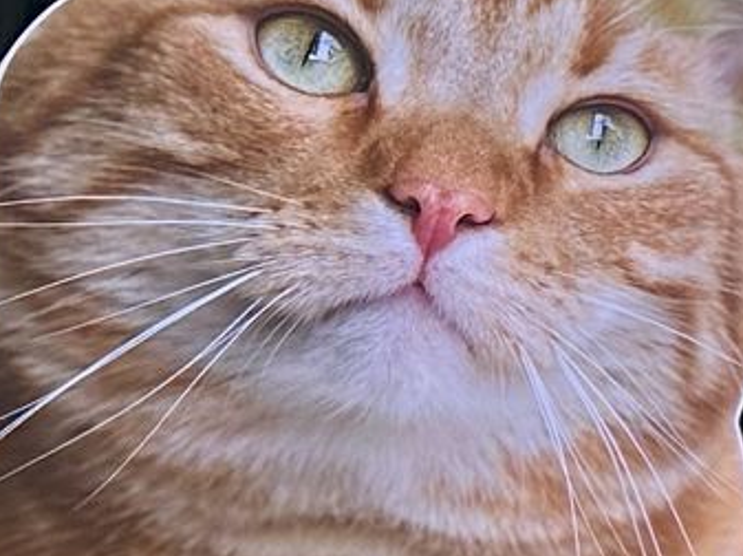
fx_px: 3130
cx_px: 1709
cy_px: -163
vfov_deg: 9.9
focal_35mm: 146
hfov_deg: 11.5
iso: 100
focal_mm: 6.86
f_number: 1.78
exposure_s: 1/187
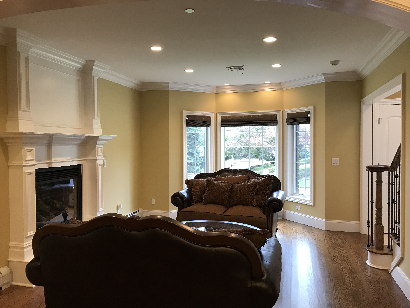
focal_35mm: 28
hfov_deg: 63.4
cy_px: 154
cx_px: 205
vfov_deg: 49.7
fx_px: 332
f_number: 1.8
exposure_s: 1/30
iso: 40
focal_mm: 3.99
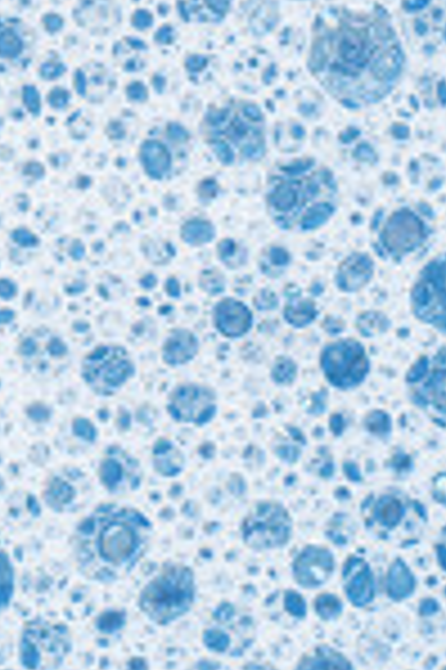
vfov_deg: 4.0
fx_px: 9573
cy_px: -877
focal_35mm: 514
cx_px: -649
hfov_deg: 2.6
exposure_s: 1/160
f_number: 3.5
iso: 200
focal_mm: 50
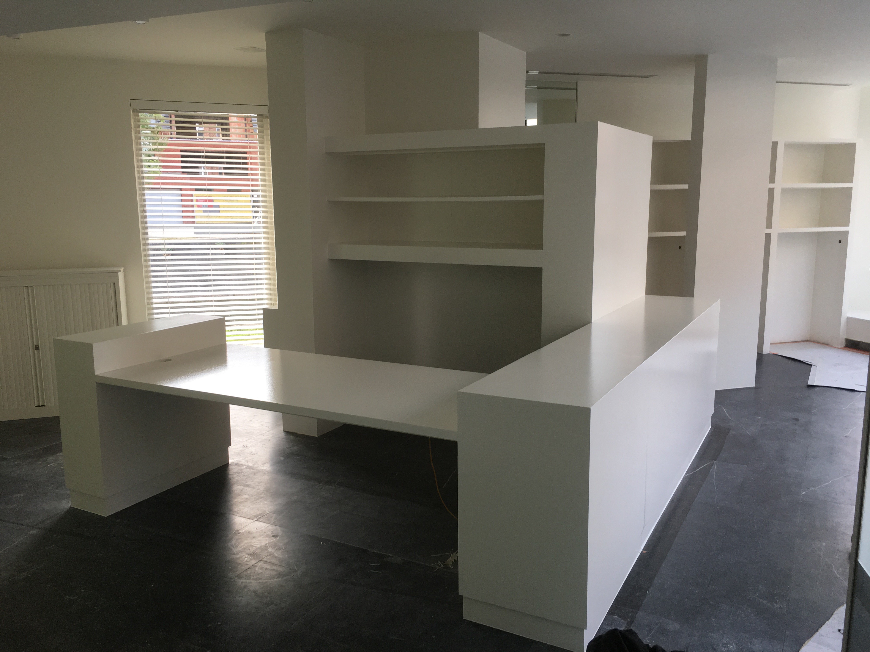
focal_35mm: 29
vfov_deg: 48.2
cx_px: 435
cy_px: 326
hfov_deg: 61.7
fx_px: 729
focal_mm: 4.15
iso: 40
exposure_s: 1/100
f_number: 2.2
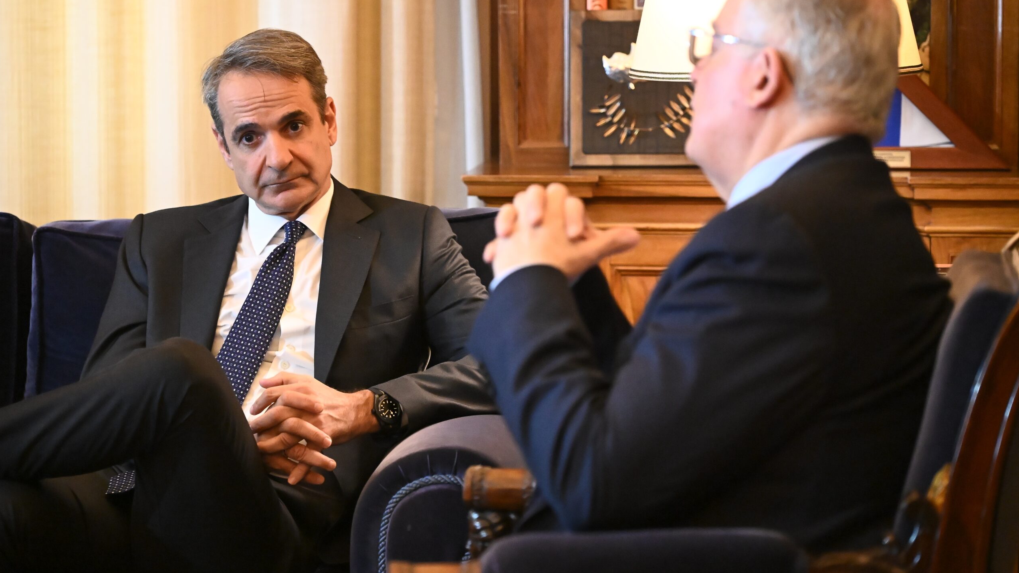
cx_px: 511
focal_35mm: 116
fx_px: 3134
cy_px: 251
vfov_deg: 10.4
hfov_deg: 18.5
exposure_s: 1/250
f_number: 4
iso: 12800
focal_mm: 110
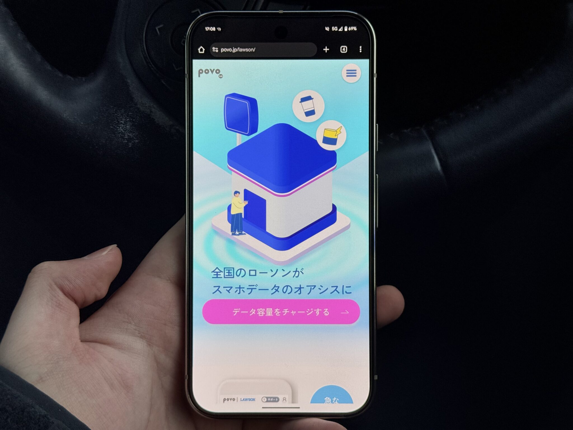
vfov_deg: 30.3
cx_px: 286
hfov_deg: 39.7
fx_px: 795
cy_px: 215
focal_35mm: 48
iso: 160
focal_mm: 6.76
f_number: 1.78
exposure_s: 1/60
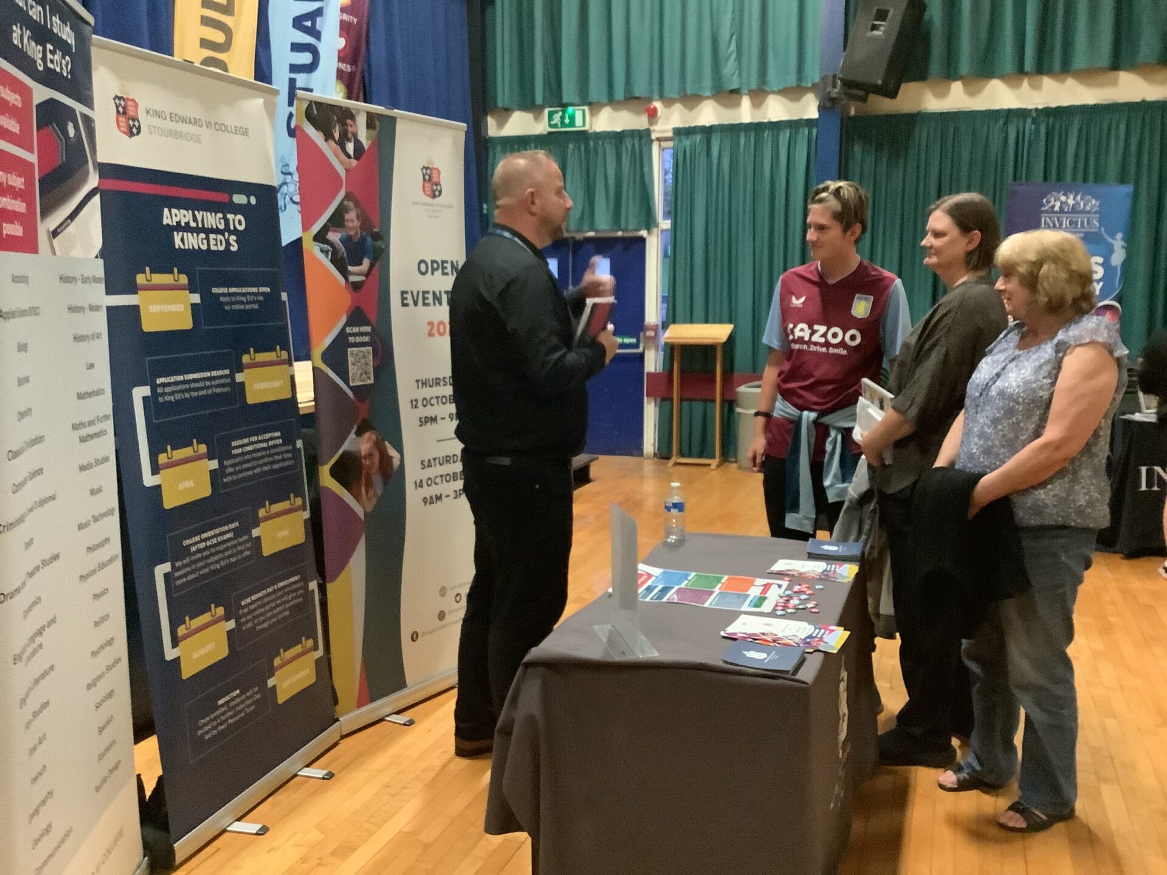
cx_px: 584
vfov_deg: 45.4
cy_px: 438
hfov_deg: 58.4
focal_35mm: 31
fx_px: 1045
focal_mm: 3.3
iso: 800
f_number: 2.4
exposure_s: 1/20
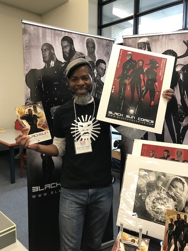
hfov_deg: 49.7
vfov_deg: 63.5
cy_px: 126
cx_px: 94
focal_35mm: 28
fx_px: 203
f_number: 1.8
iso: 50
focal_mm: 3.99
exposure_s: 1/15
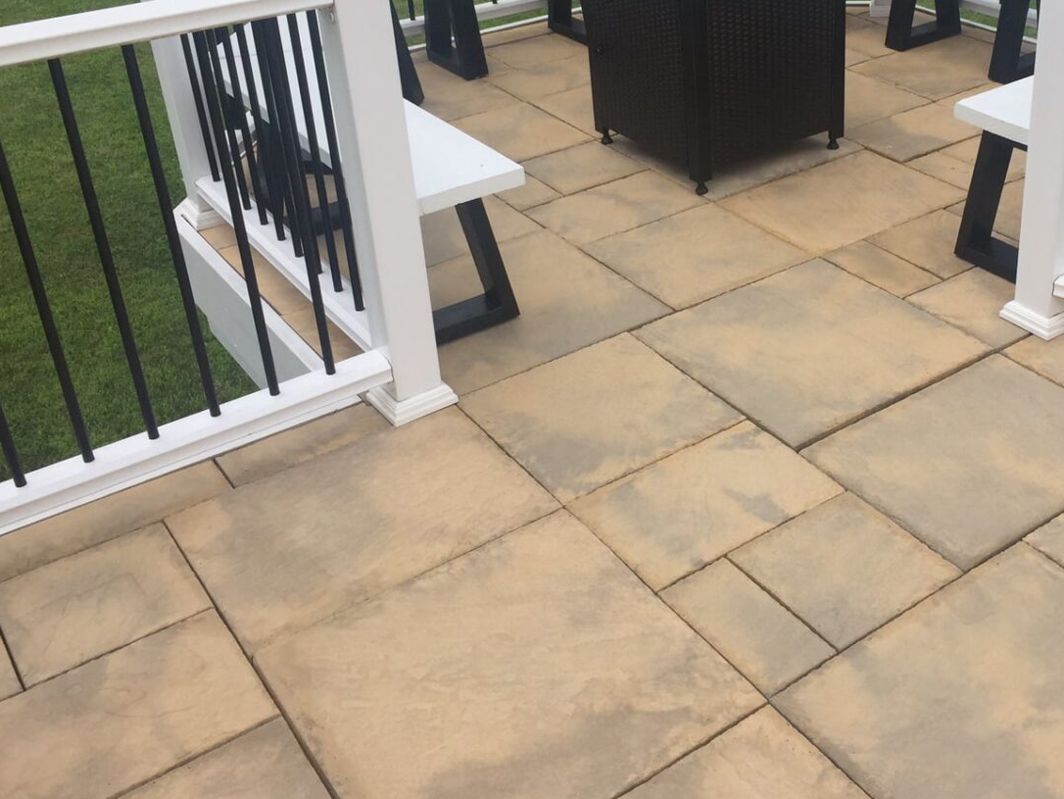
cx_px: 723
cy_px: 251
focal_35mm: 41
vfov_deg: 34.7
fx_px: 1261
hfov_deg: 45.0
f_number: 2.2
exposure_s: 1/1364
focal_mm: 4.15
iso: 32
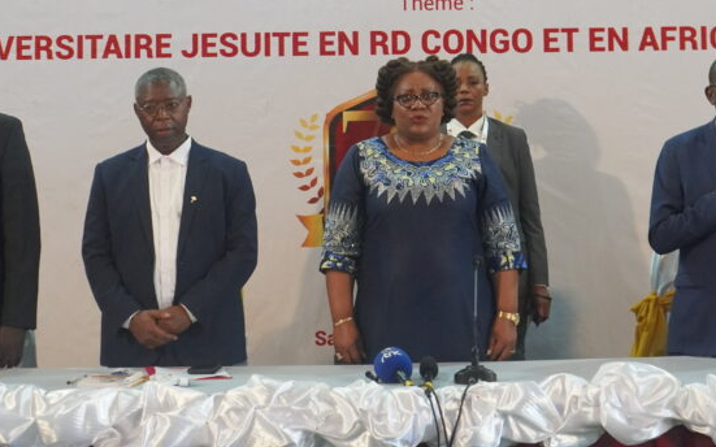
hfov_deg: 22.7
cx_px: 461
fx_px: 1775
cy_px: 19
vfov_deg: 14.2
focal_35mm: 91
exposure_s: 1/160
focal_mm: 32
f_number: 4
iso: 2500
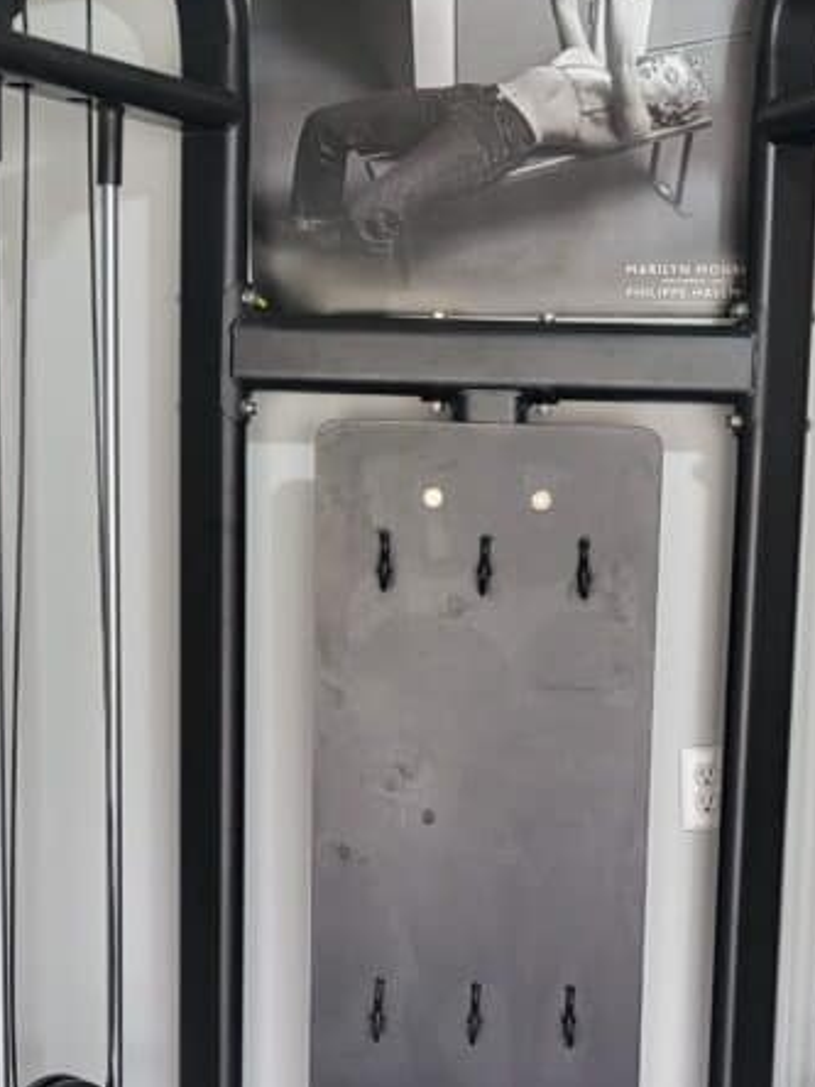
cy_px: 788
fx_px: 1884
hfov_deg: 24.4
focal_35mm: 60
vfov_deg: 31.7
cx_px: 477
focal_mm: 4.25
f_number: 1.8
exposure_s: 1/40
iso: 160
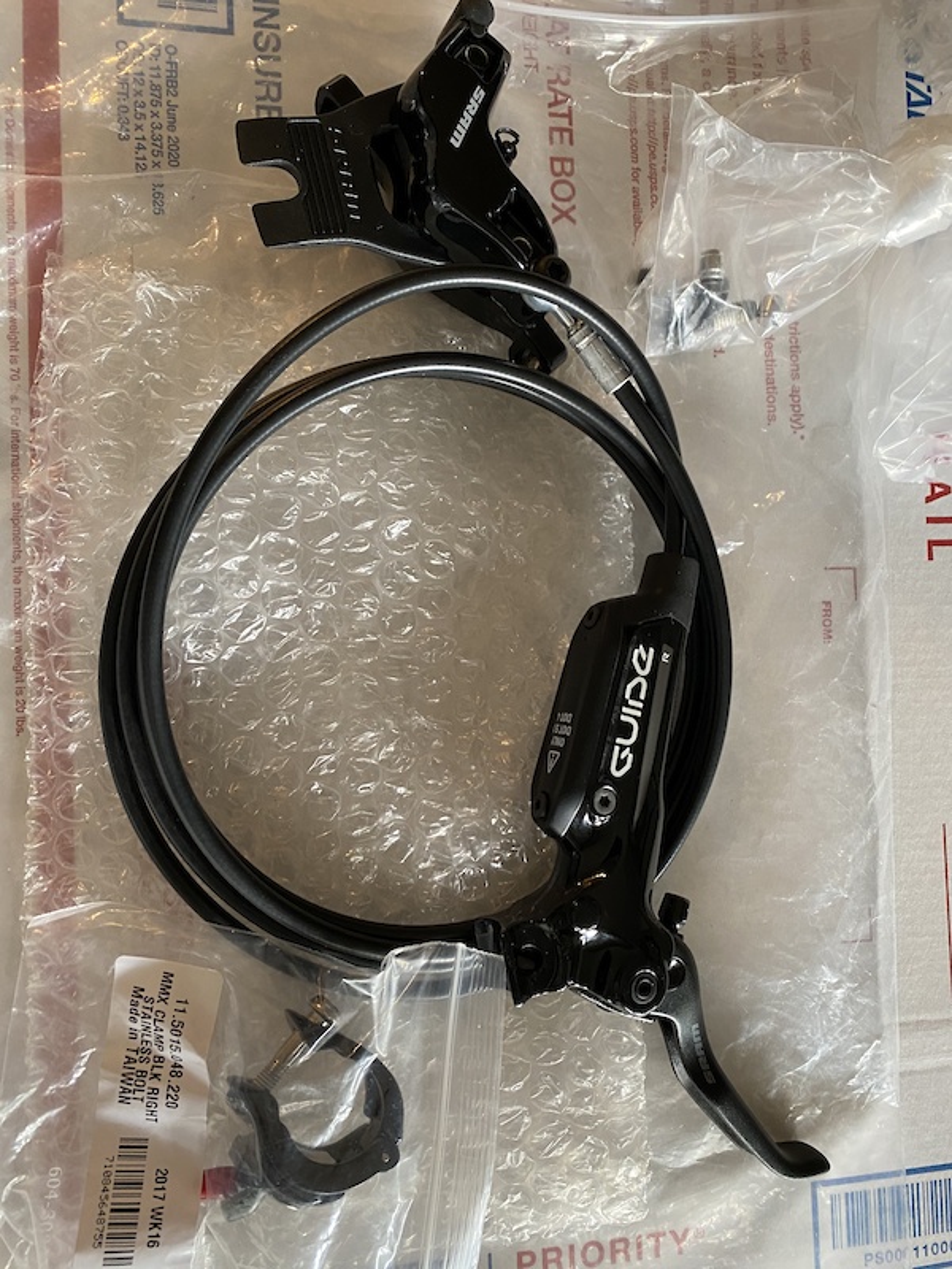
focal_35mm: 26
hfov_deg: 53.1
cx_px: 476
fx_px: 953
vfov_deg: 67.3
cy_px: 634
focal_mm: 4.25
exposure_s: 1/60
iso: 200
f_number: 1.8
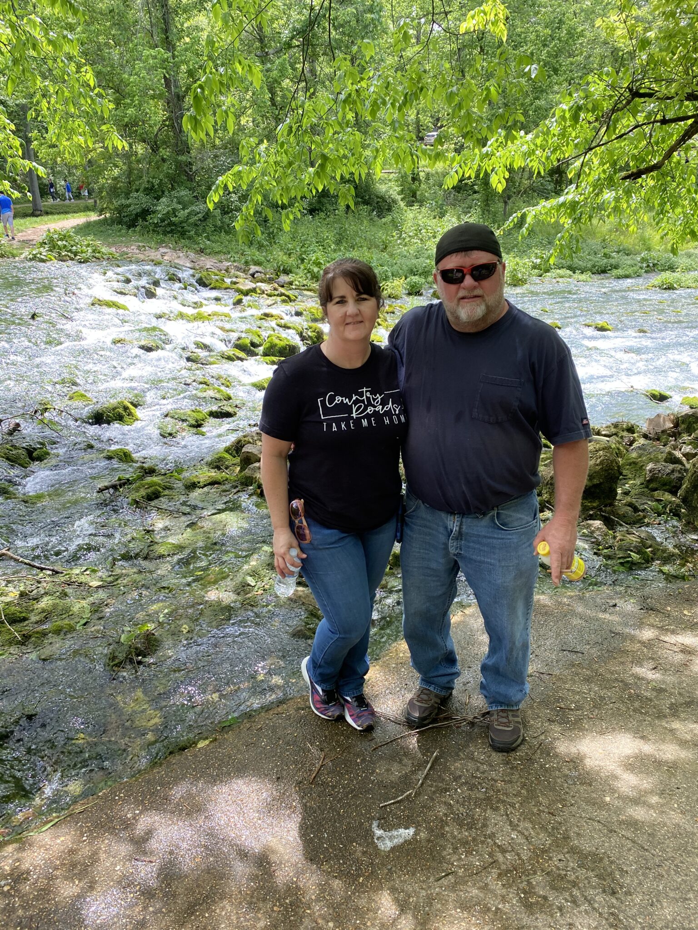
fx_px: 699
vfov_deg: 67.3
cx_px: 349
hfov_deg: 53.1
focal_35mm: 26
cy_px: 465
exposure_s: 1/244
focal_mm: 4.25
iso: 32
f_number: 1.8
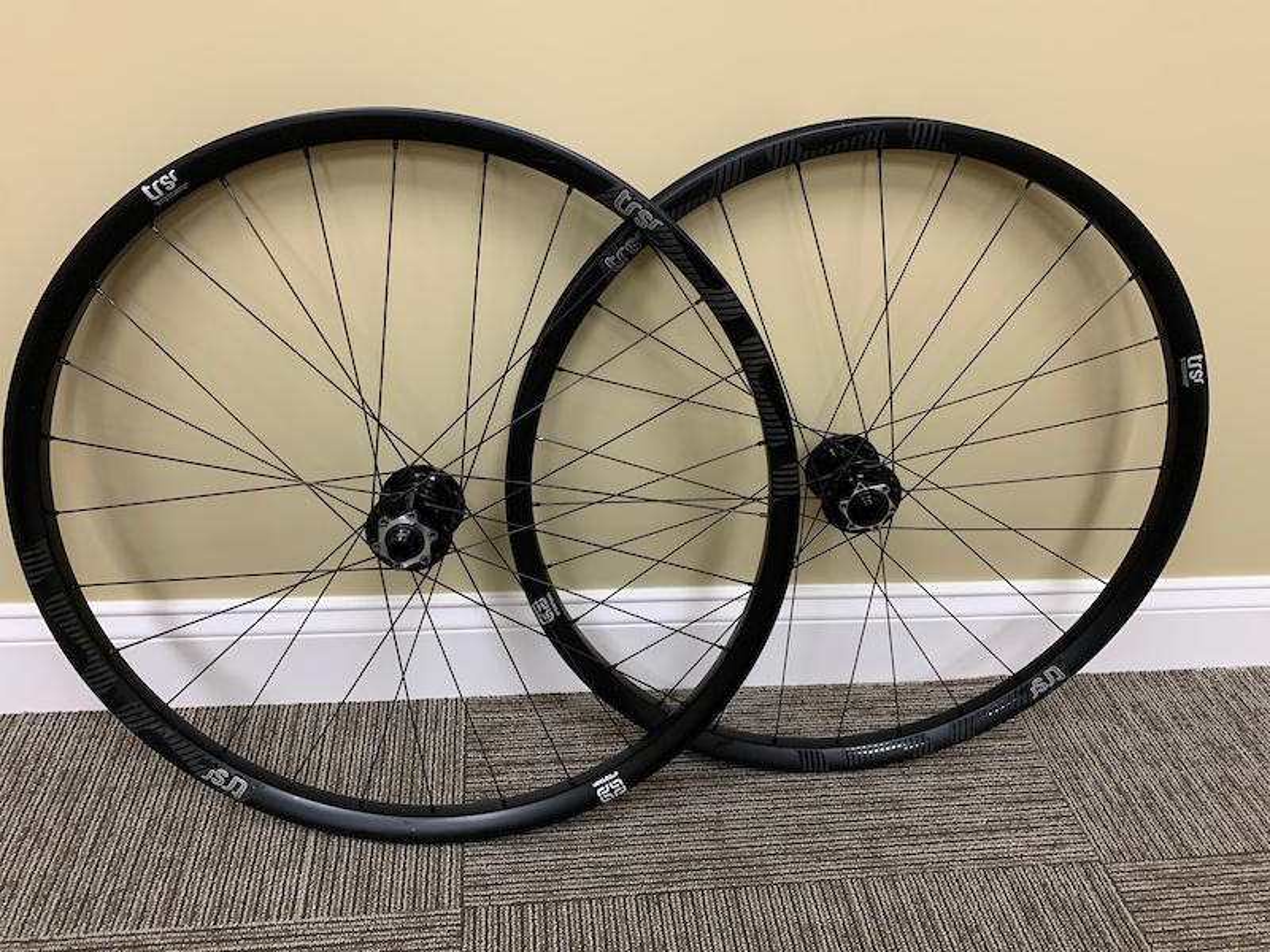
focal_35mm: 26
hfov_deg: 67.3
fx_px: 954
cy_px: 476
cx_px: 635
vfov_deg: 53.1
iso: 160
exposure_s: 1/60
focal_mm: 4.25
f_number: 1.8
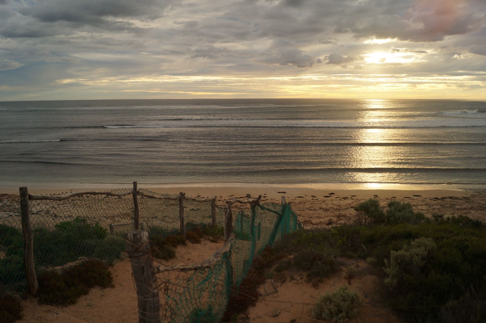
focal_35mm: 27
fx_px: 364
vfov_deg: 47.8
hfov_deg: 67.4
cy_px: 162
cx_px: 243
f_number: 3.5
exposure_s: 1/400
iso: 100
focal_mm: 18
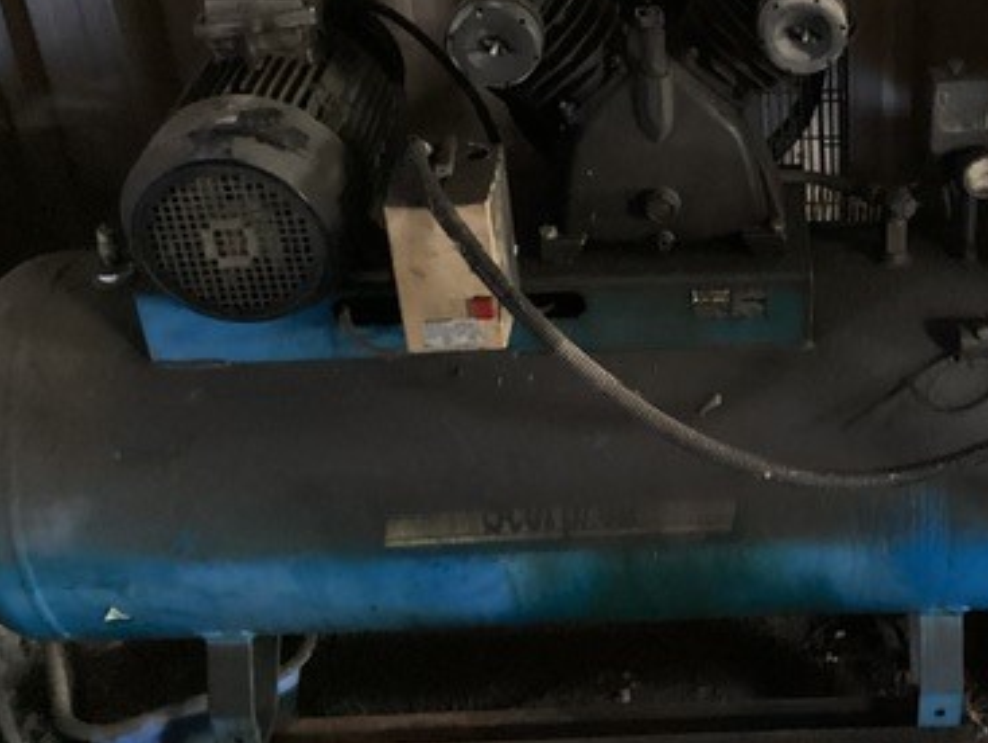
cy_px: 229
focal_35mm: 54
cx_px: 773
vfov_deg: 26.9
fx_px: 1543
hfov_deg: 34.5
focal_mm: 3.3
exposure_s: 1/25
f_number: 2.4
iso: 500
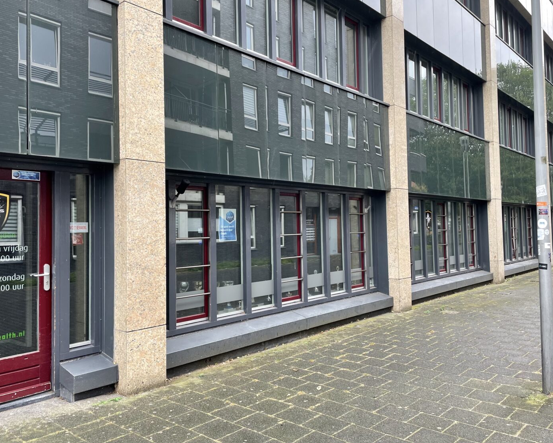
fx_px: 458
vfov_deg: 51.5
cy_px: 214
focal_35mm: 28
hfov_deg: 62.1
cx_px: 296
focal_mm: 4.2
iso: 50
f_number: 1.6
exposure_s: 1/121
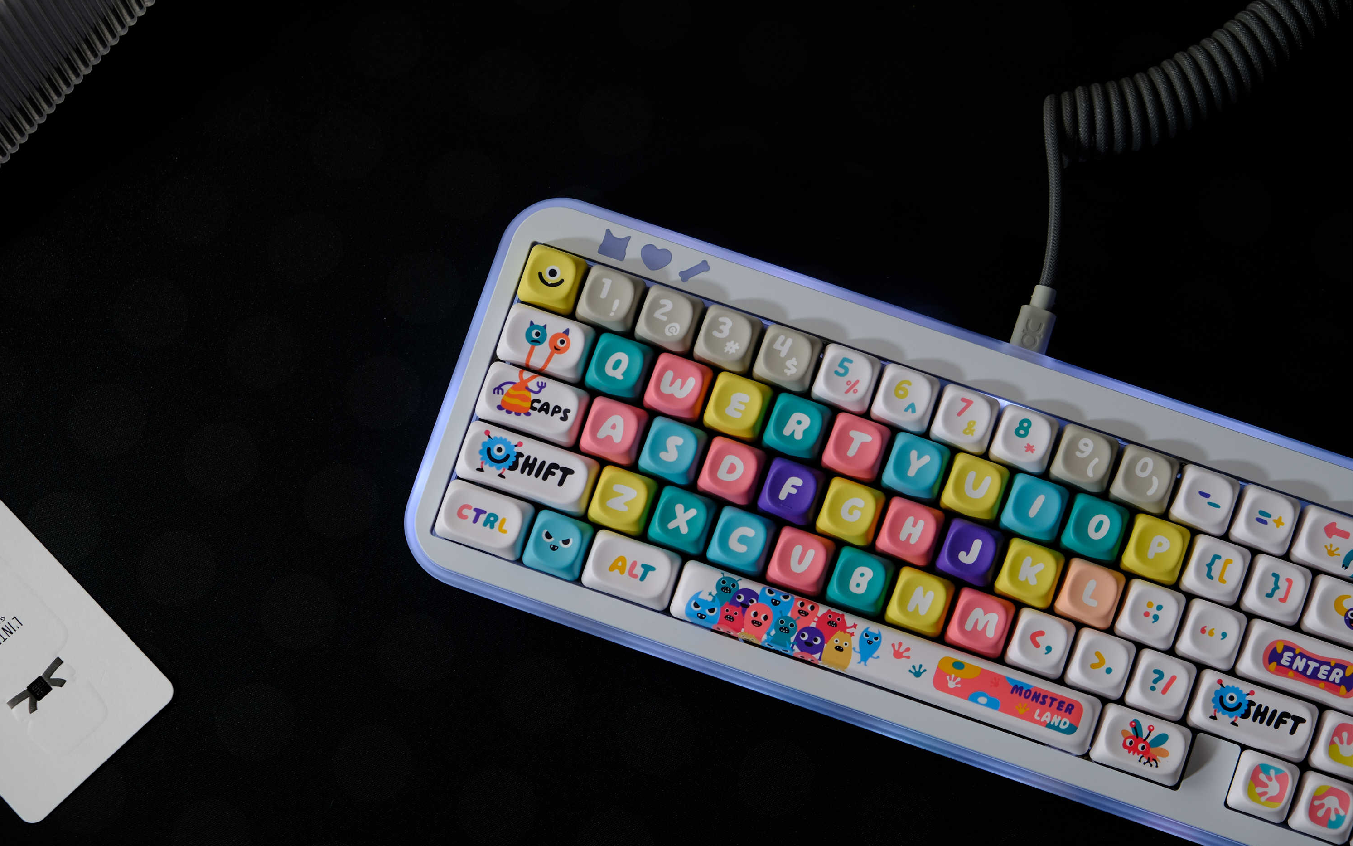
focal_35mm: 85
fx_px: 3134
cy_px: 409
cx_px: 675
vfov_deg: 15.4
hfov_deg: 24.4
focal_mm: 55
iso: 200
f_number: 4
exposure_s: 1/60
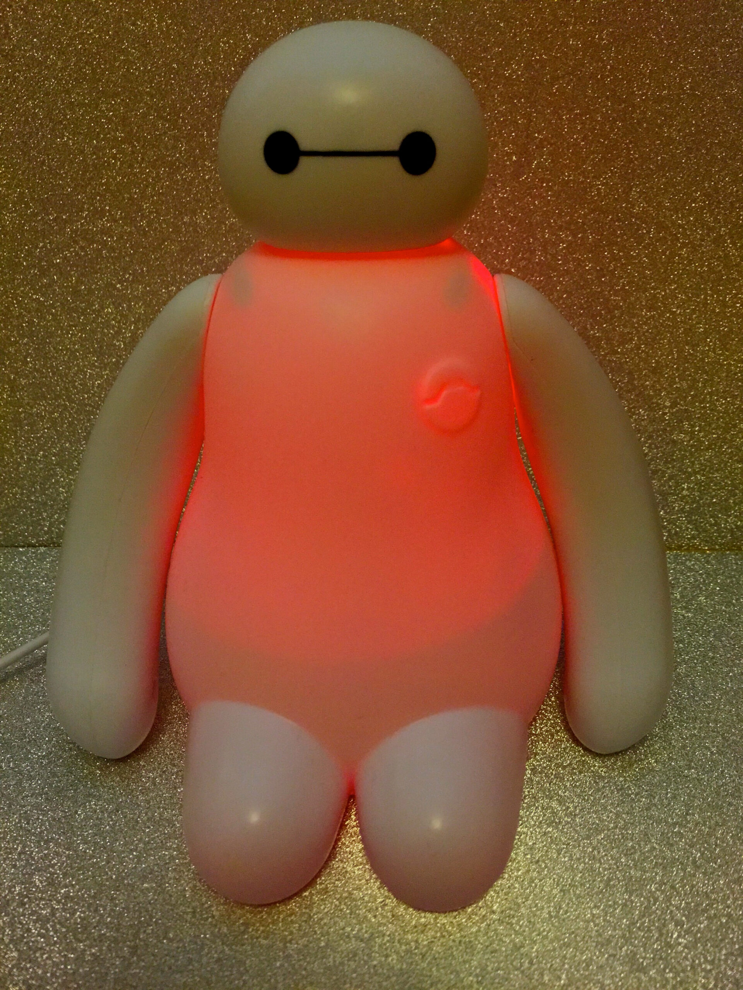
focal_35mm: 29
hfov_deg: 48.2
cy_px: 495
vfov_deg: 61.7
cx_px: 372
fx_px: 830
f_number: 2.2
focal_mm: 4.15
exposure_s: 1/33
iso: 320
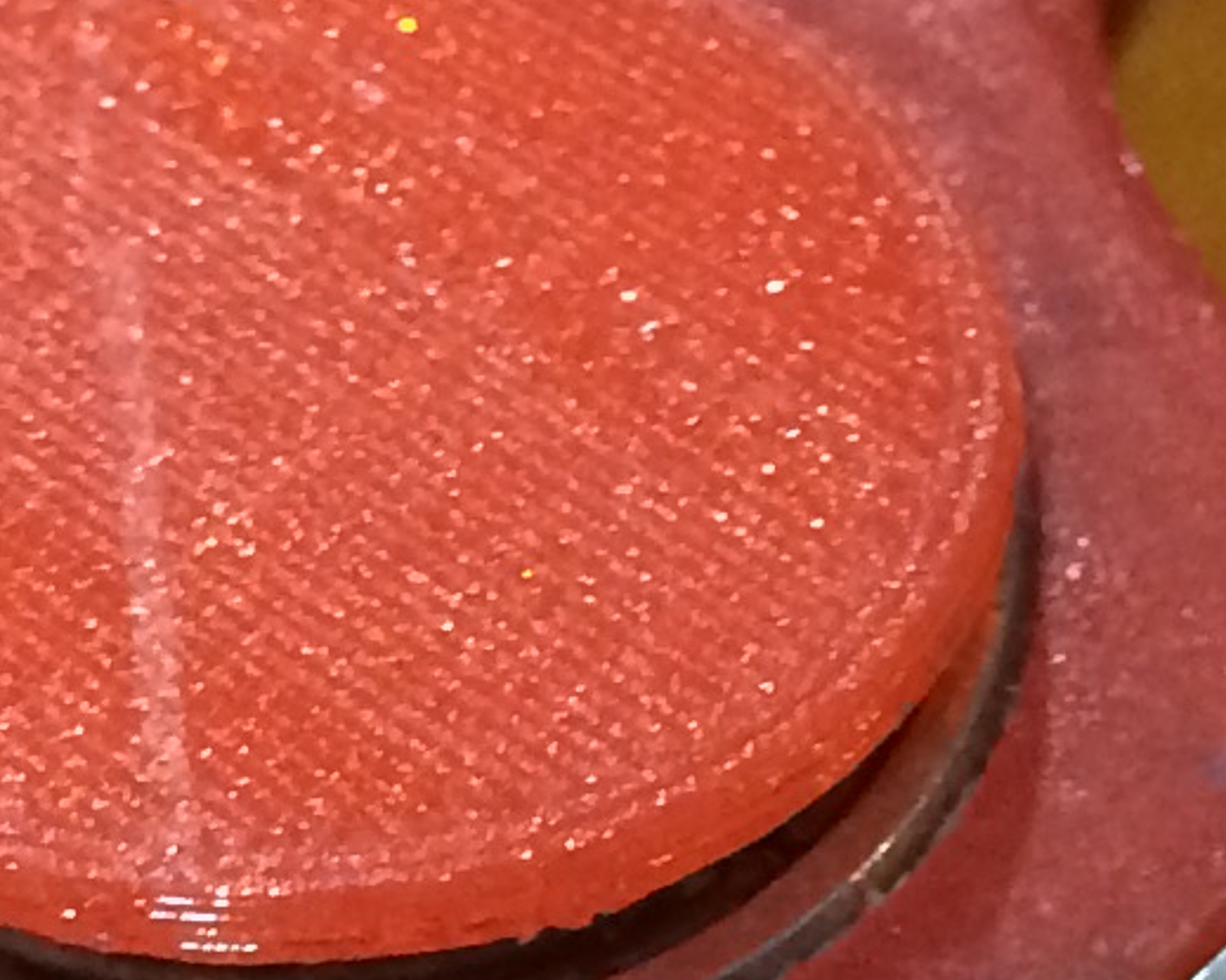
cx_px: 541
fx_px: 6457
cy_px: 1098
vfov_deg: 8.6
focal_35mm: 178
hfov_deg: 10.8
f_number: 2.2
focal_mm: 4.15
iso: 320
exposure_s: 1/20
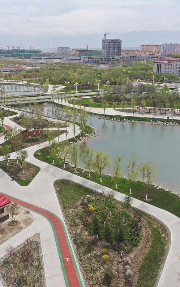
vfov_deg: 46.2
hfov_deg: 29.9
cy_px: 144
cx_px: 81
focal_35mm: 43
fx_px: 337
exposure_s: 1/240
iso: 100
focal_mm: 10.26
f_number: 7.1
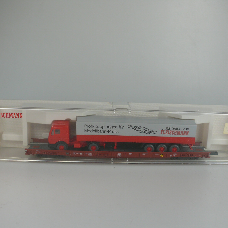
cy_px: 115
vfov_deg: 40.0
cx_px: 122
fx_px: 313
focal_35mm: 42
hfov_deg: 40.0
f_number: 3.6
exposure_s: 1/100
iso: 100
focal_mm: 7.4
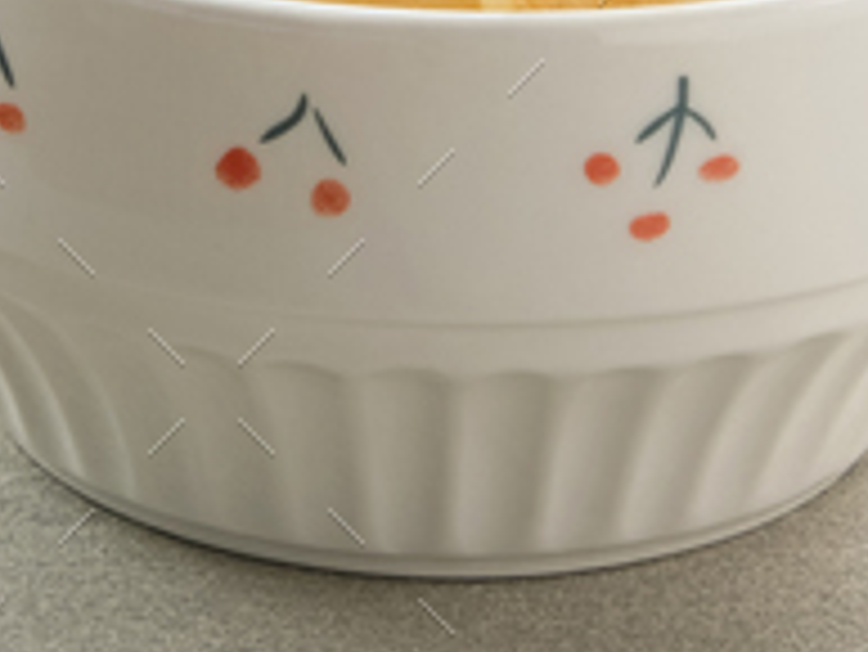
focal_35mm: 244
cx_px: 189
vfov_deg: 6.1
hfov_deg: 8.1
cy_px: -74
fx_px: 6122
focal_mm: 55
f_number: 14
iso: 500
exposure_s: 1/100
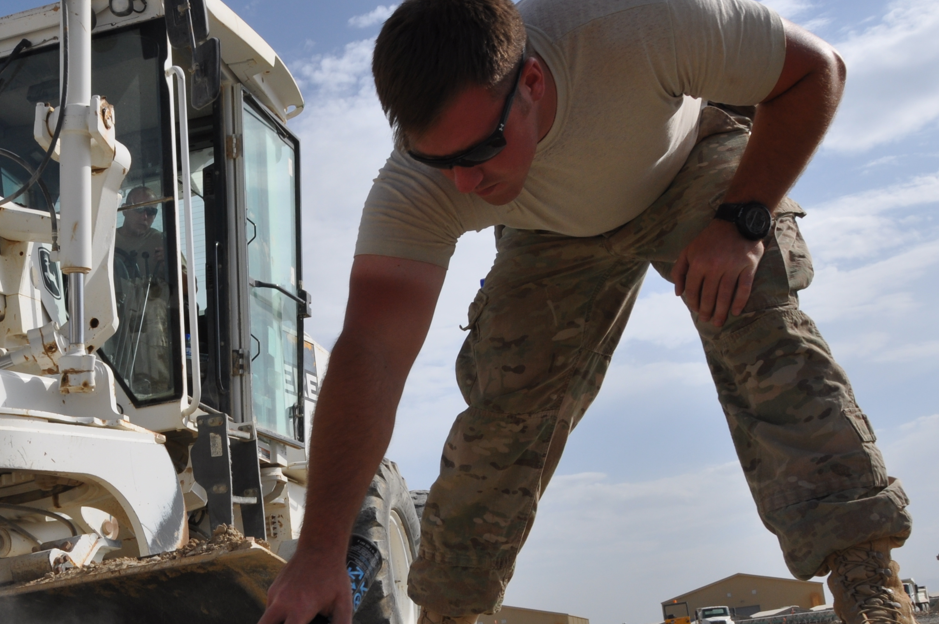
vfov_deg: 28.0
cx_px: 326
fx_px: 1250
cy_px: 346
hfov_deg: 40.7
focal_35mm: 48
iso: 200
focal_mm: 18
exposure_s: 1/200
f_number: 14
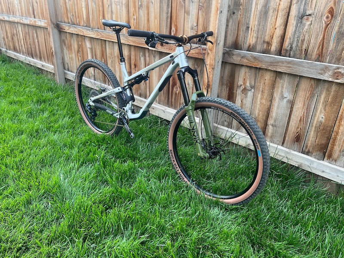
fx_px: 258
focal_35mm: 26
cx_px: 172
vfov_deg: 53.1
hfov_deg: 67.3
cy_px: 129
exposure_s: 1/213
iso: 40
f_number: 1.5
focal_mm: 5.7
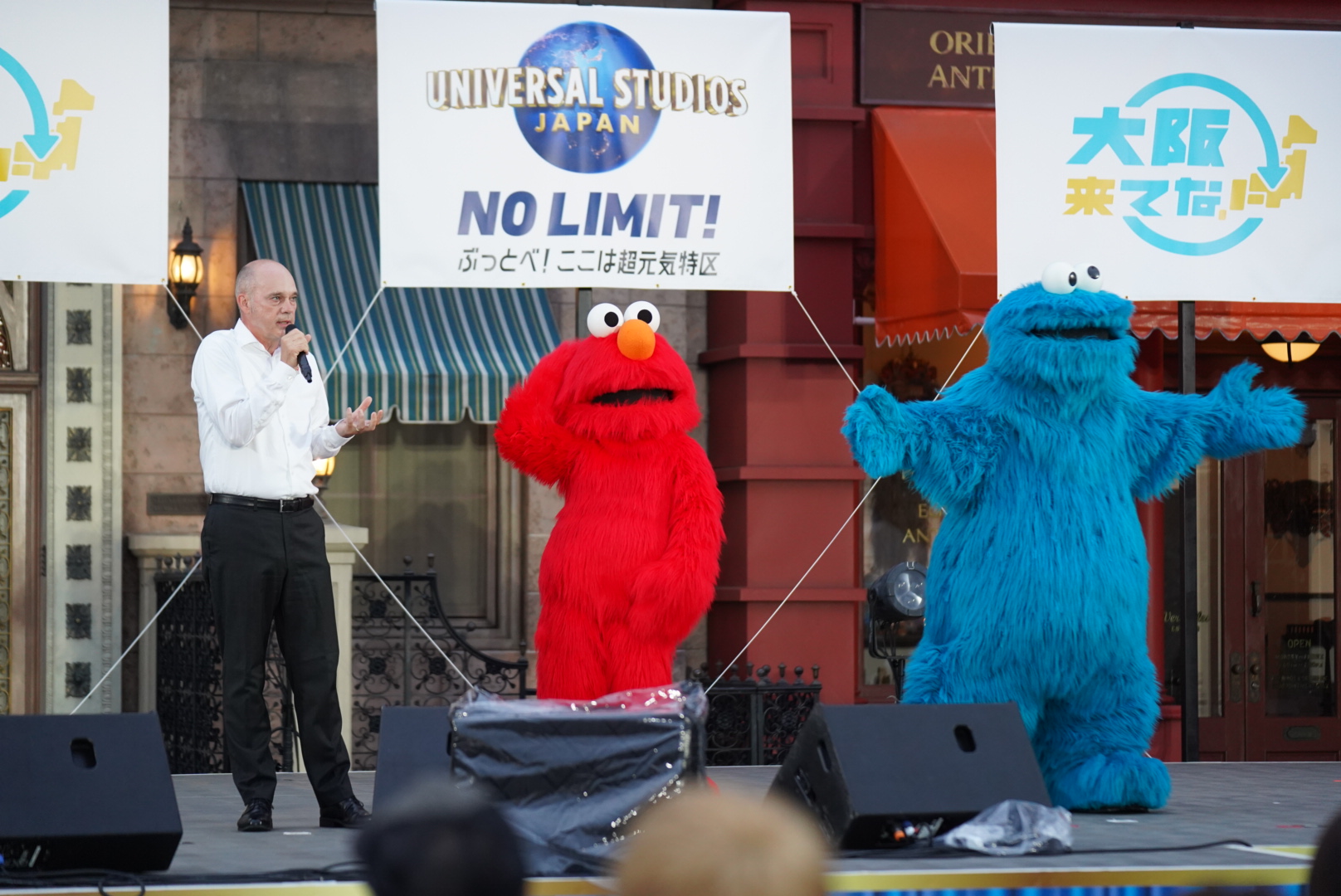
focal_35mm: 120
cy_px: 448
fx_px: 4473
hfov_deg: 17.1
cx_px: 670
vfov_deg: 11.4
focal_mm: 120
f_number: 2.8
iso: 2500
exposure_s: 1/640
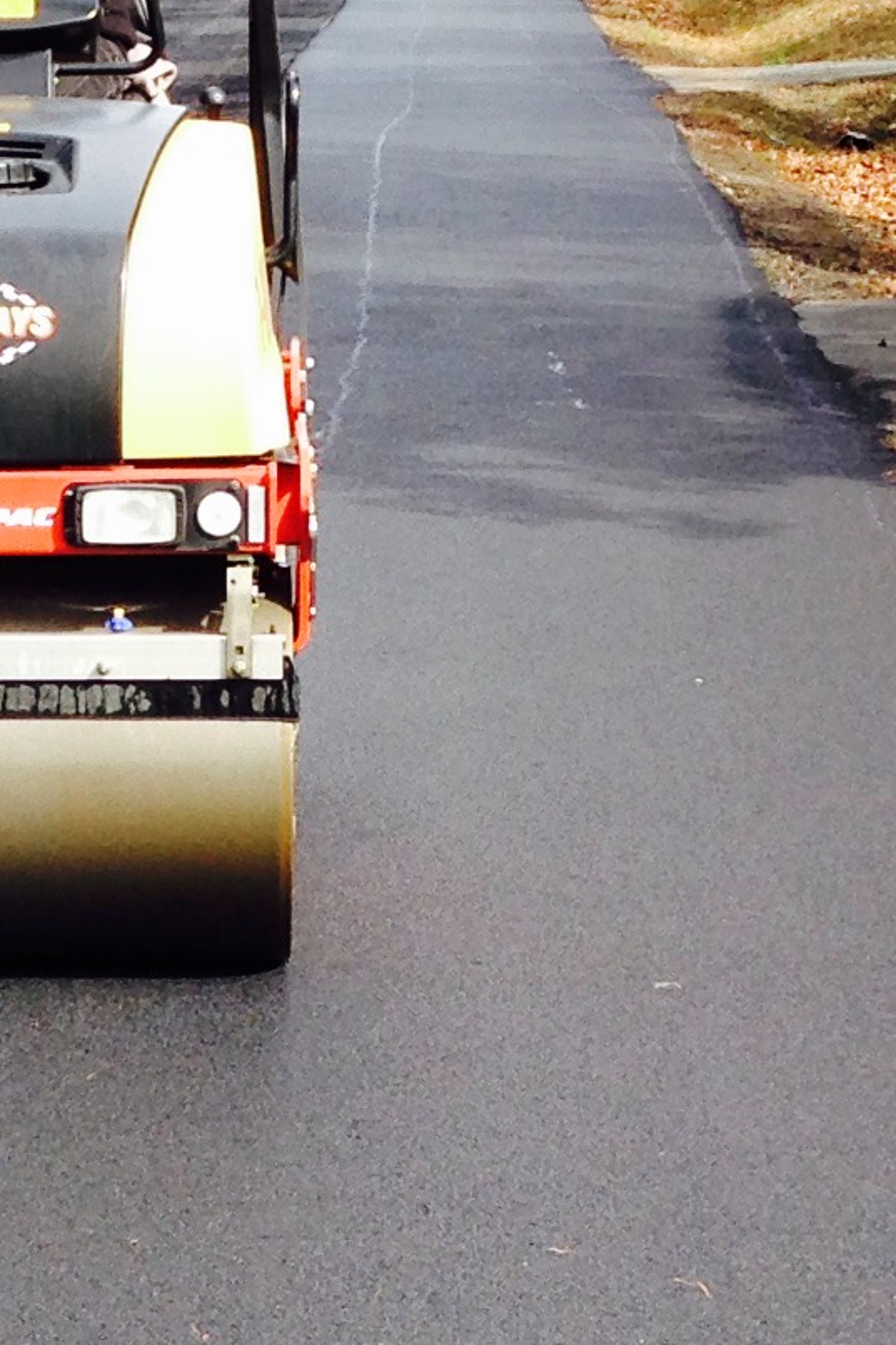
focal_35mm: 139
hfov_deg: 9.8
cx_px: 13
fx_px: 5191
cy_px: 1050
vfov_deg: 14.7
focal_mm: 4.12
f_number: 2.4
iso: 50
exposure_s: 1/441
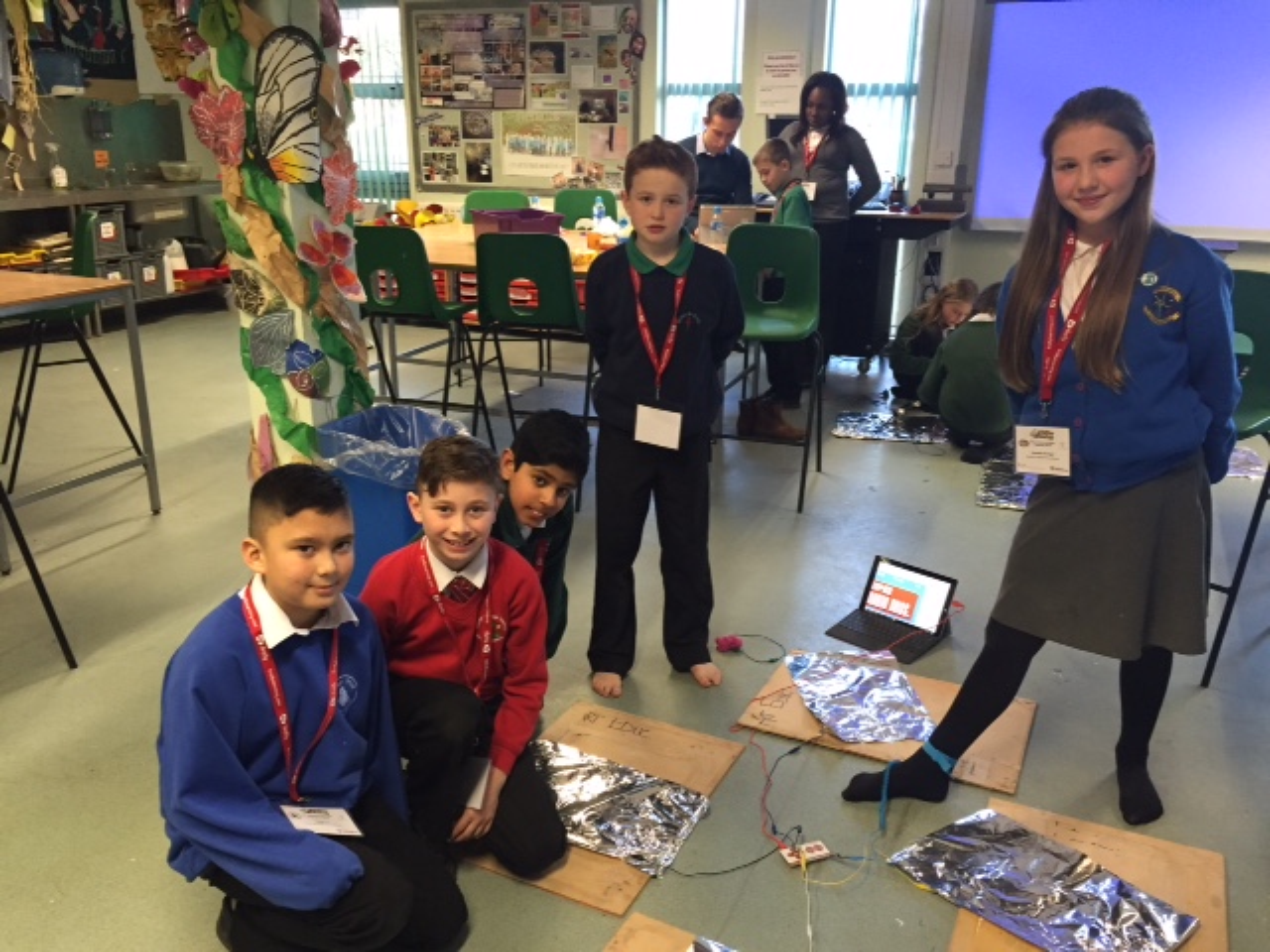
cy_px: 476
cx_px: 635
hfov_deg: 61.7
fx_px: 1064
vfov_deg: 48.2
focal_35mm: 29
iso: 160
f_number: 2.2
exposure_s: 1/30
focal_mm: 4.15
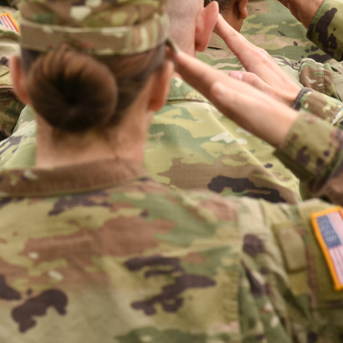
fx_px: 3778
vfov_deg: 5.2
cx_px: -120
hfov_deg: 5.2
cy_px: 106
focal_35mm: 337
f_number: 7.1
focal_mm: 135
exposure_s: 1/250
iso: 640
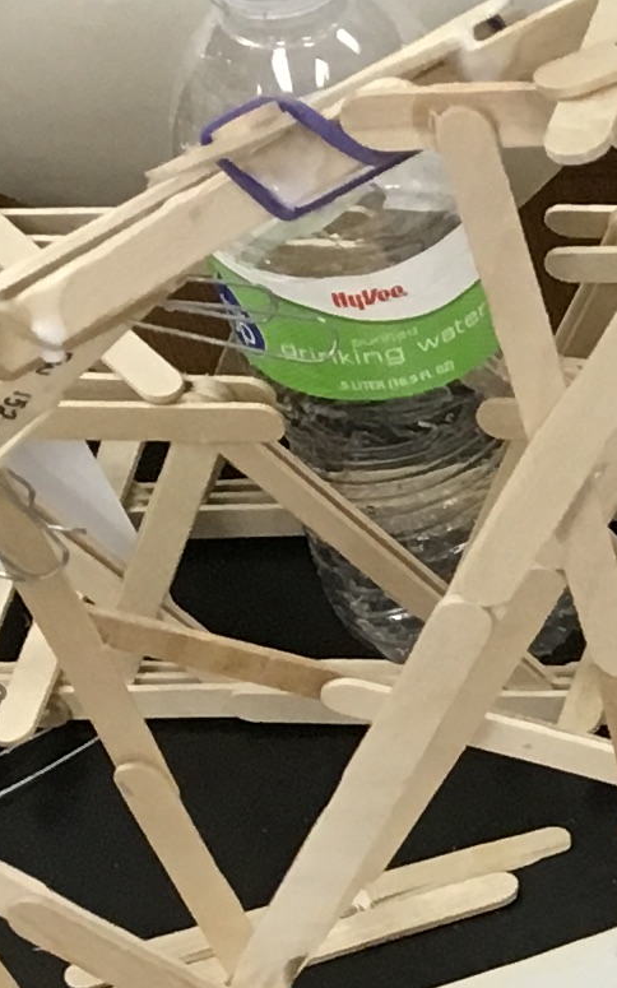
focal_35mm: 160
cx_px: 1892
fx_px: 4307
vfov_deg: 12.8
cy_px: 1110
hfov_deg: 7.2
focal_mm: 4.15
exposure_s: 1/30
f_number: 2.2
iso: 40
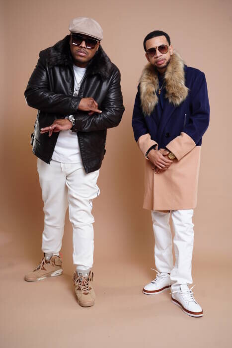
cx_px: 116
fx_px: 415
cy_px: 174
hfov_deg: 31.2
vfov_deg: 45.4
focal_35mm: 43
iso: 250
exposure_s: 1/125
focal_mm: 43
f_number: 4.5
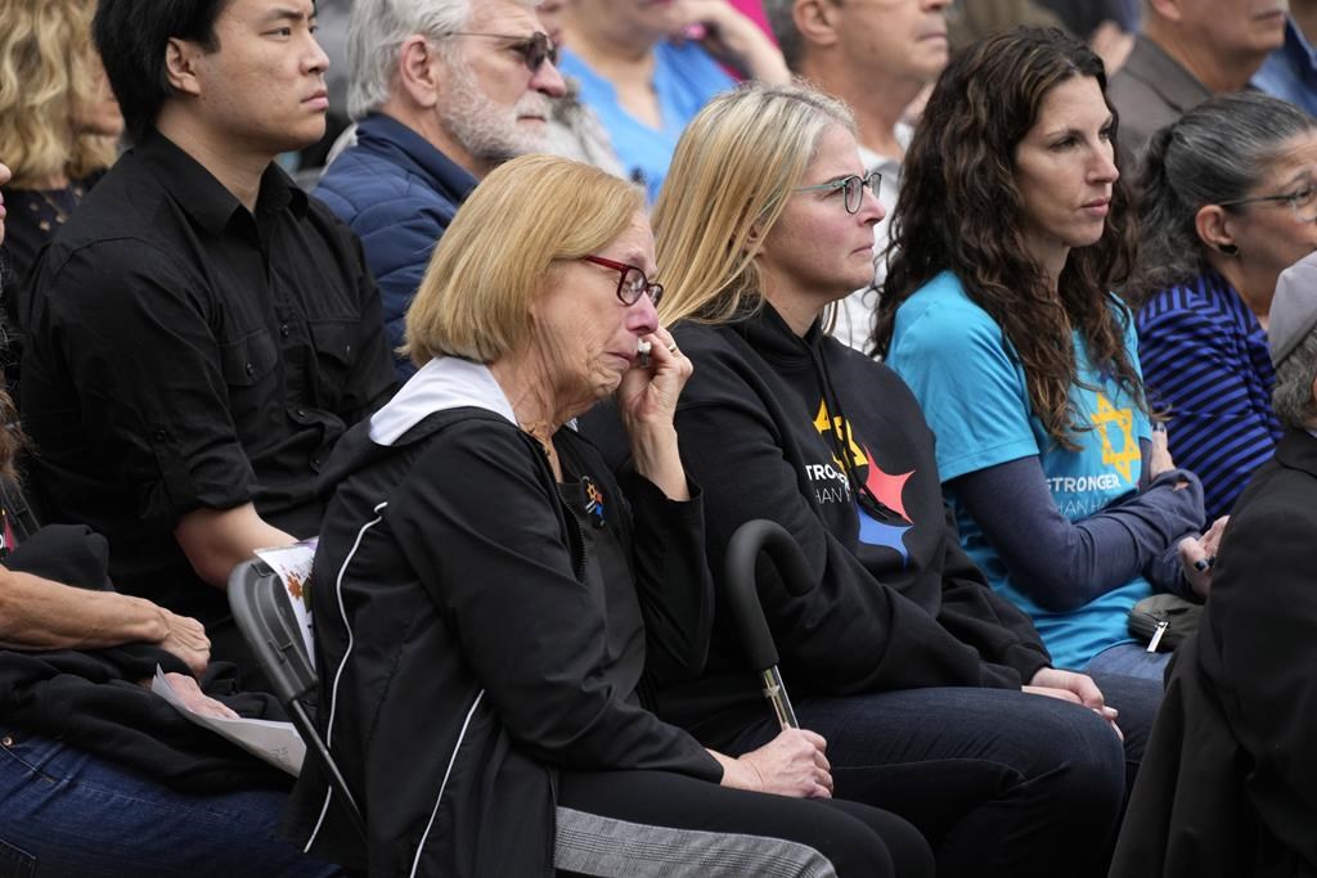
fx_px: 14634
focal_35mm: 400
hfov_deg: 5.2
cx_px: 658
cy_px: 439
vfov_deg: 3.4
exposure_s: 1/500
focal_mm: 400
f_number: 5.6
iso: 800
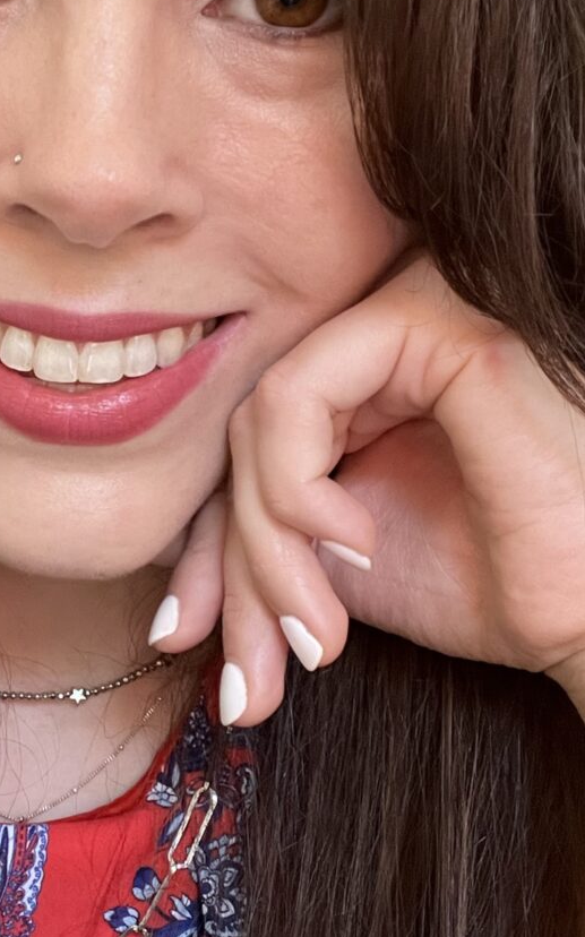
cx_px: 25
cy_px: 544
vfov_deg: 34.5
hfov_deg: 21.3
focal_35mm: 59
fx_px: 1506
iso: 400
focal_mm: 2.71
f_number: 2.2
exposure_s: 1/52
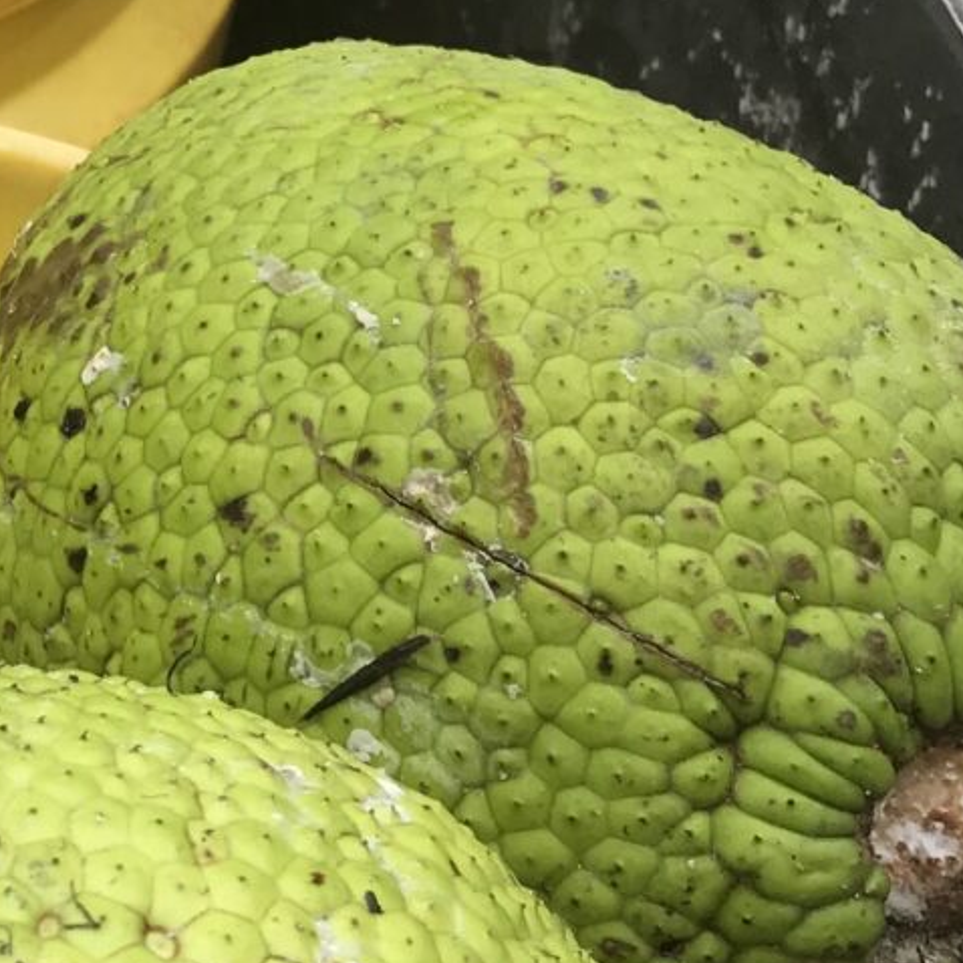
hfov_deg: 15.9
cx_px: -147
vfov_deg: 16.3
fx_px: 3336
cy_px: 216
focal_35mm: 106
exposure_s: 1/570
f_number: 1.8
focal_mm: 3.99
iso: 20
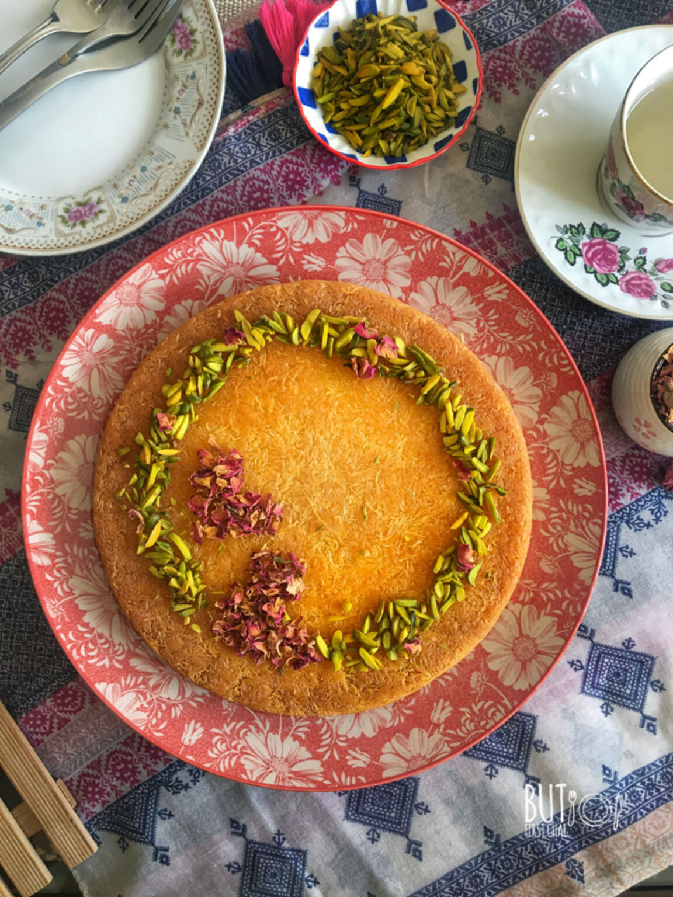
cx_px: 336
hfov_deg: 48.2
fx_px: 752
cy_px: 448
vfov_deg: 61.7
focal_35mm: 29
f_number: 2.2
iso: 50
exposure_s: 1/33
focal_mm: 4.15
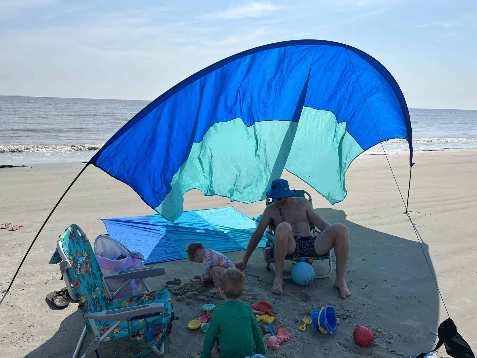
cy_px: 179
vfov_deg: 53.1
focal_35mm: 26
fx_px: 358
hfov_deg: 67.3
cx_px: 238
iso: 50
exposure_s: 1/10309
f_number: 1.5
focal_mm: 5.7
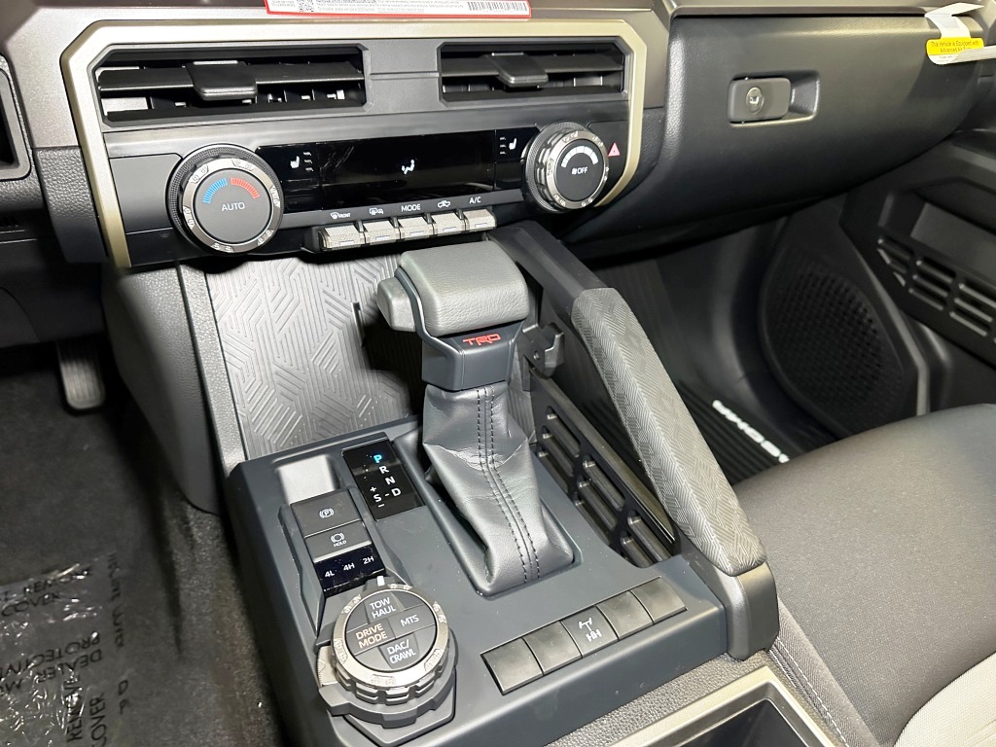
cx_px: 498
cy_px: 374
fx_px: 691
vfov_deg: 56.8
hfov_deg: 71.6
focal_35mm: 24
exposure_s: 1/40
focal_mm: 6.86
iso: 1000
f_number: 1.78
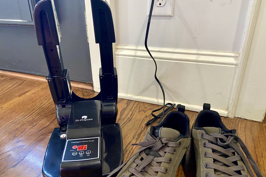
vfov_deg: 46.3
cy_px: 98
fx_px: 207
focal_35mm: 28
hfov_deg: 65.5
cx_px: 129
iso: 320
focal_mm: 4.25
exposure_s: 1/60
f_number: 1.8
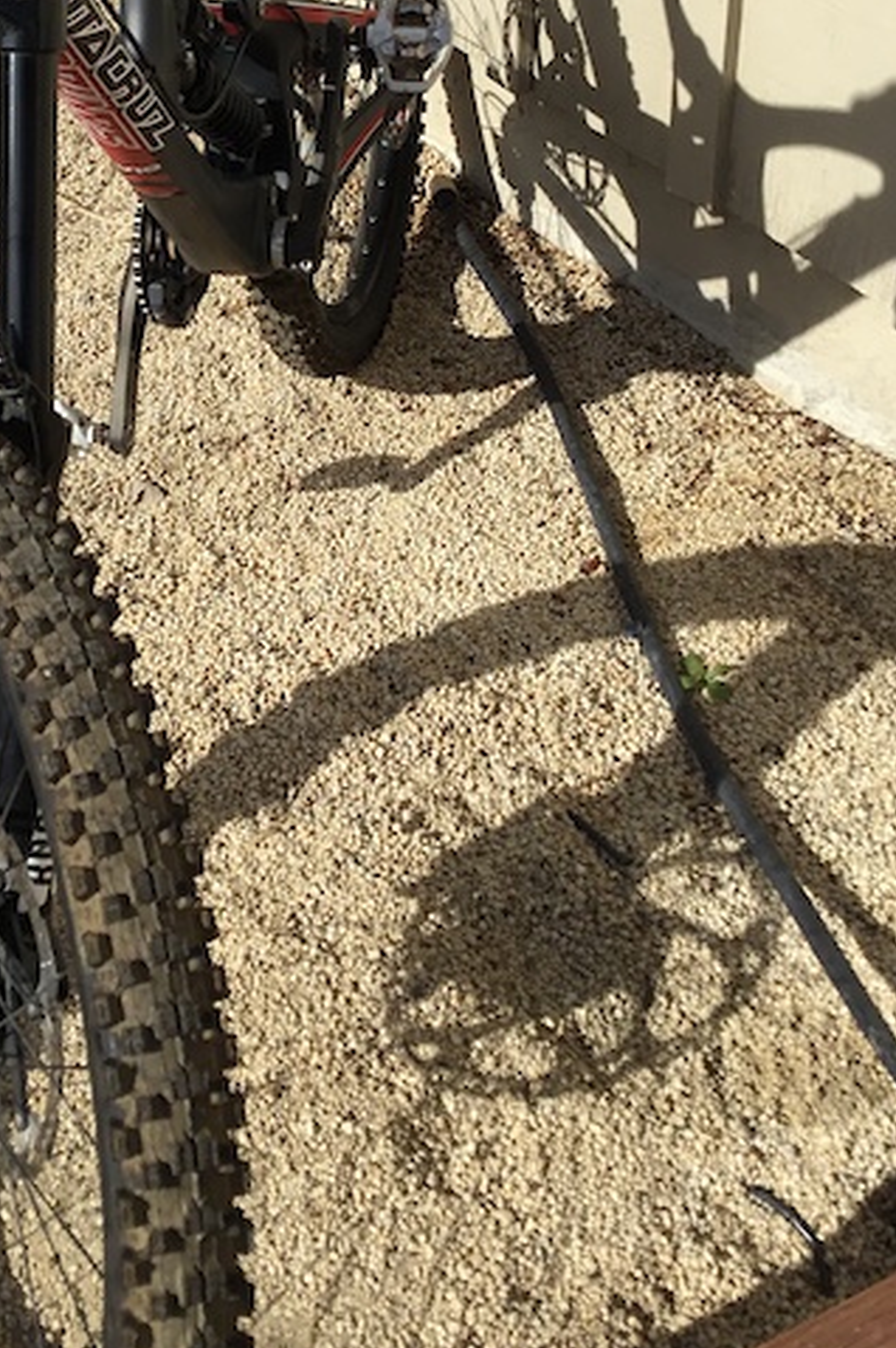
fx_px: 2019
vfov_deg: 36.1
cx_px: 141
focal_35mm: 54
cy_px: 350
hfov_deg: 24.5
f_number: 2.4
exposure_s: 1/1359
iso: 25
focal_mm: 3.3
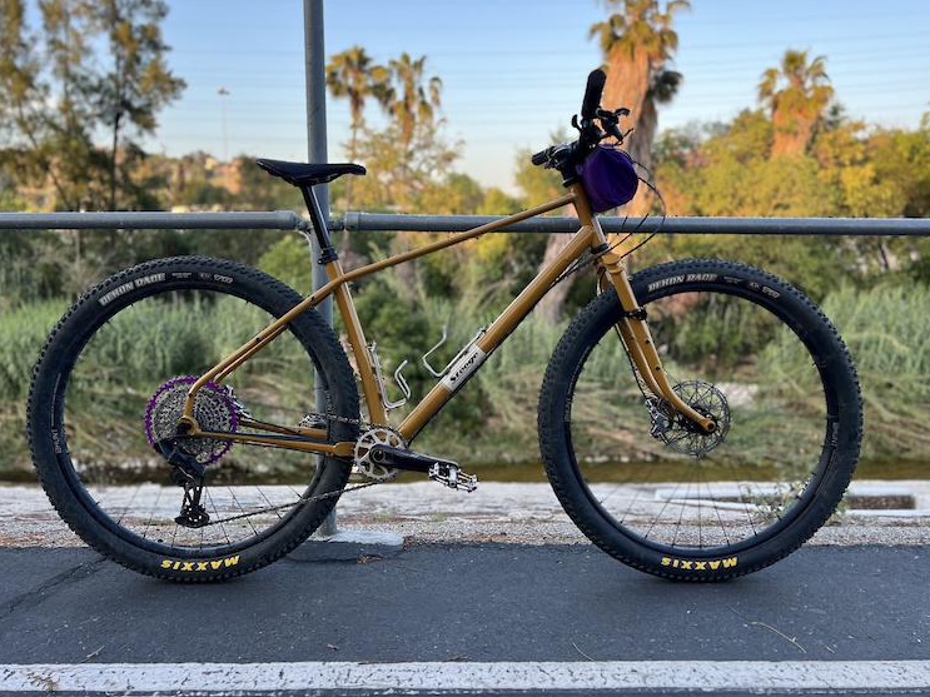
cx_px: 457
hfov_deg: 63.4
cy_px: 328
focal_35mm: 28
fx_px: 752
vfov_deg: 49.7
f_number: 1.5
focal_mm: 5.7
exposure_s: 1/198
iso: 40
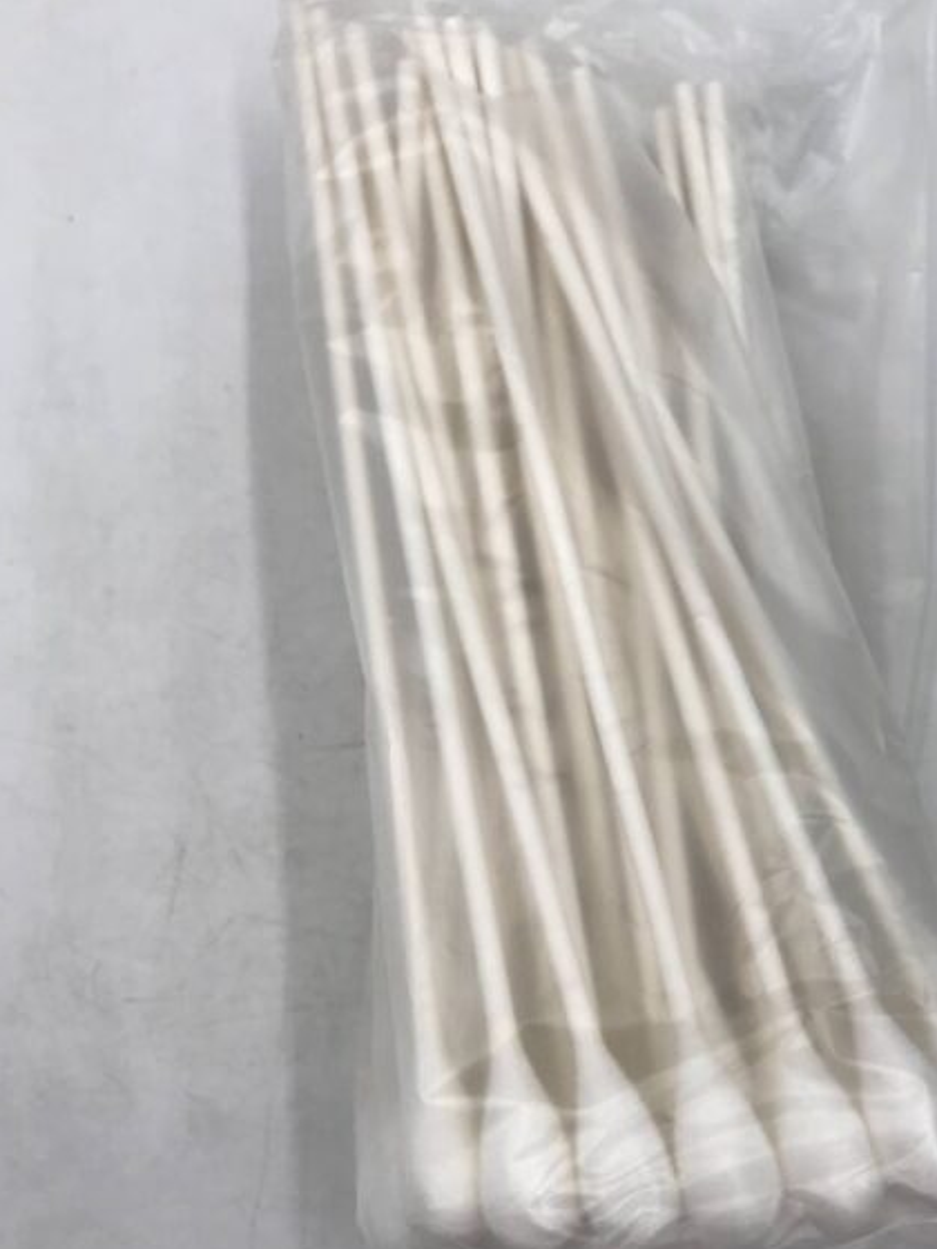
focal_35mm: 40
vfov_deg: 46.6
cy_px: 745
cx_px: 611
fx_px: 1444
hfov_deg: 35.7
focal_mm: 3.99
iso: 20
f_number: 1.8
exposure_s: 1/120
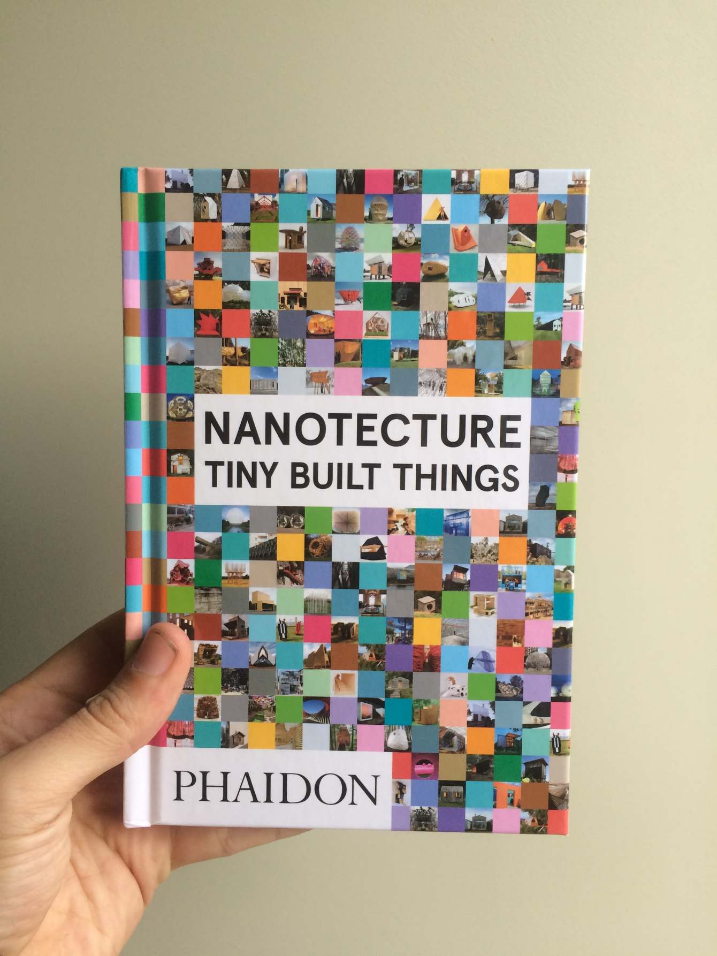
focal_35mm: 29
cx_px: 358
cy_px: 478
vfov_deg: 61.7
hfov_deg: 48.2
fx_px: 801
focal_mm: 4.15
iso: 32
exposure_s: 1/33
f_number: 2.2
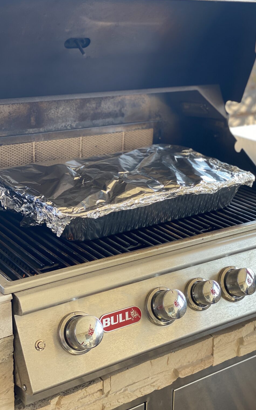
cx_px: 134
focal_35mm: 56
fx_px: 625
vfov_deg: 36.3
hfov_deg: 23.1
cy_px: 206
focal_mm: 6
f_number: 2
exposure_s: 1/122
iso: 25
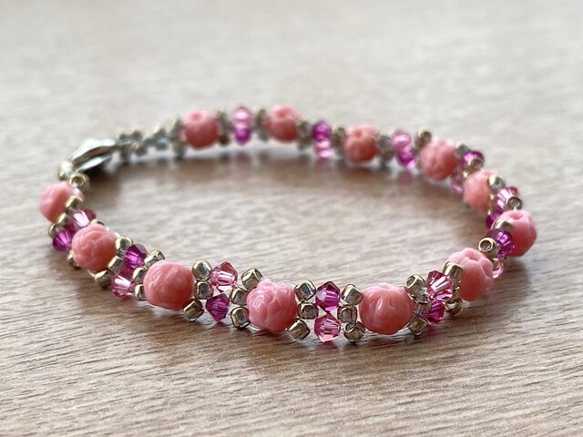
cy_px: 218
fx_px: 421
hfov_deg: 69.4
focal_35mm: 25
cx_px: 292
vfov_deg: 54.9
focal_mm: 4.25
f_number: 1.8
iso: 40
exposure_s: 1/121
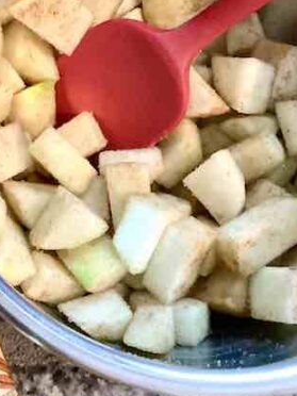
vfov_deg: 32.2
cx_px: 24
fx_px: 686
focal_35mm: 60
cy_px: 211
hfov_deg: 23.7
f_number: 2.4
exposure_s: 1/30
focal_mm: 3.3
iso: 640
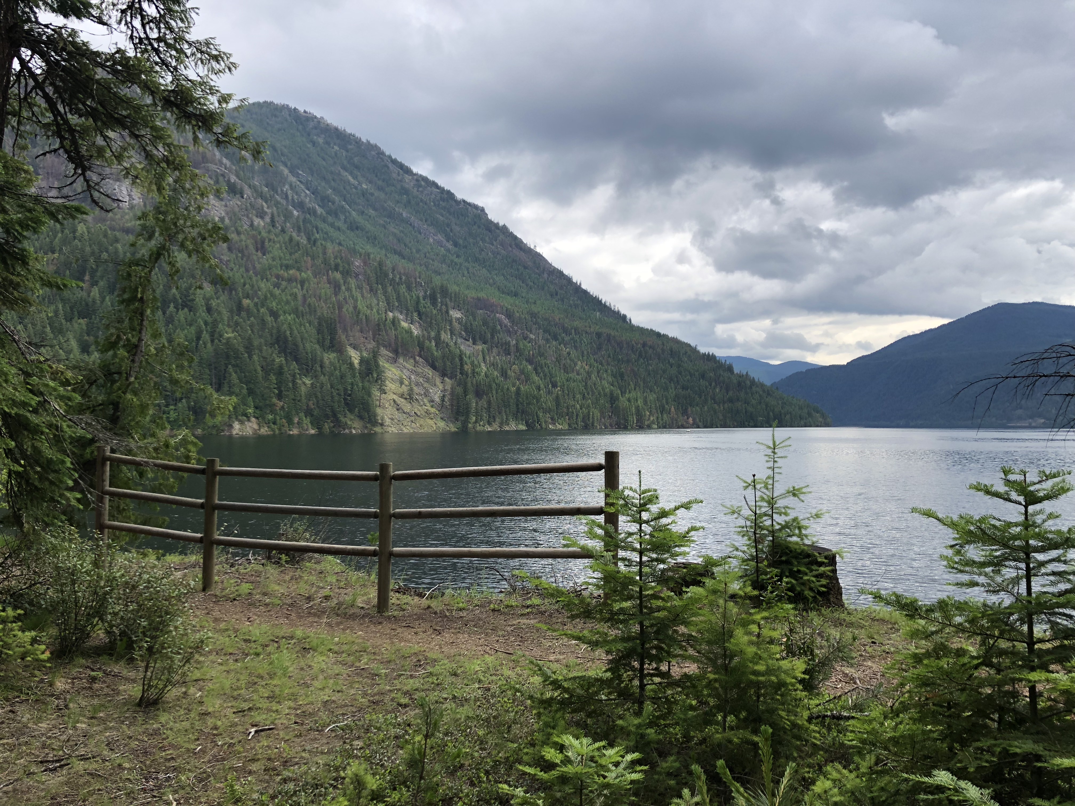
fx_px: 870
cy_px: 403
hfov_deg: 63.4
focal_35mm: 28
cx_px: 538
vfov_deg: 49.7
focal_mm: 4
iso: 20
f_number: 1.8
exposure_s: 1/960
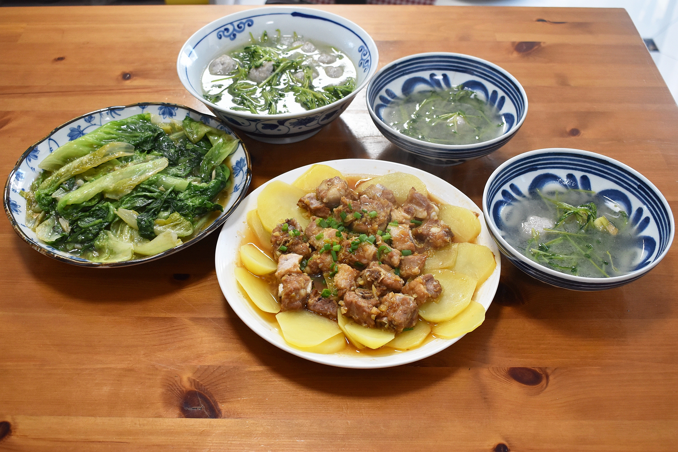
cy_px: 226
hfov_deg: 49.6
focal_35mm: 39
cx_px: 339
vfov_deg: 34.2
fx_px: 734
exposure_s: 1/50
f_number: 5
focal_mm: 26
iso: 800
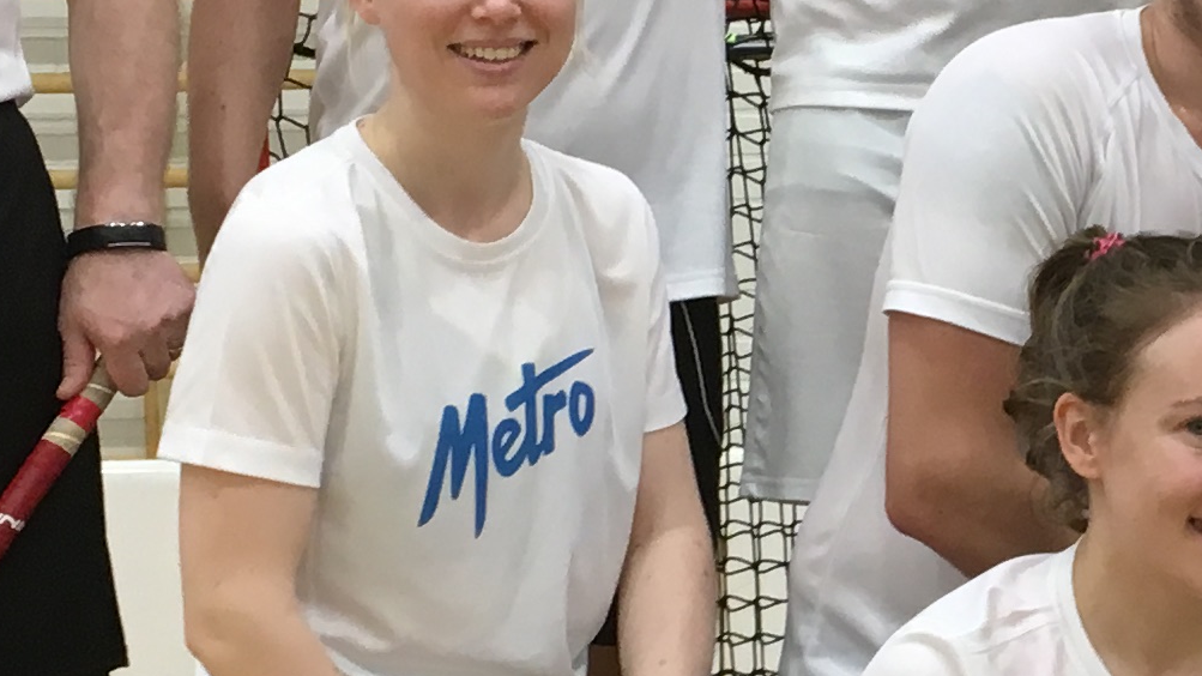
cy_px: 460
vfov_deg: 9.5
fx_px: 4047
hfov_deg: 16.4
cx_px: 1307
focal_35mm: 127
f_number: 2.2
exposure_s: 1/33
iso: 32
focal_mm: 4.15
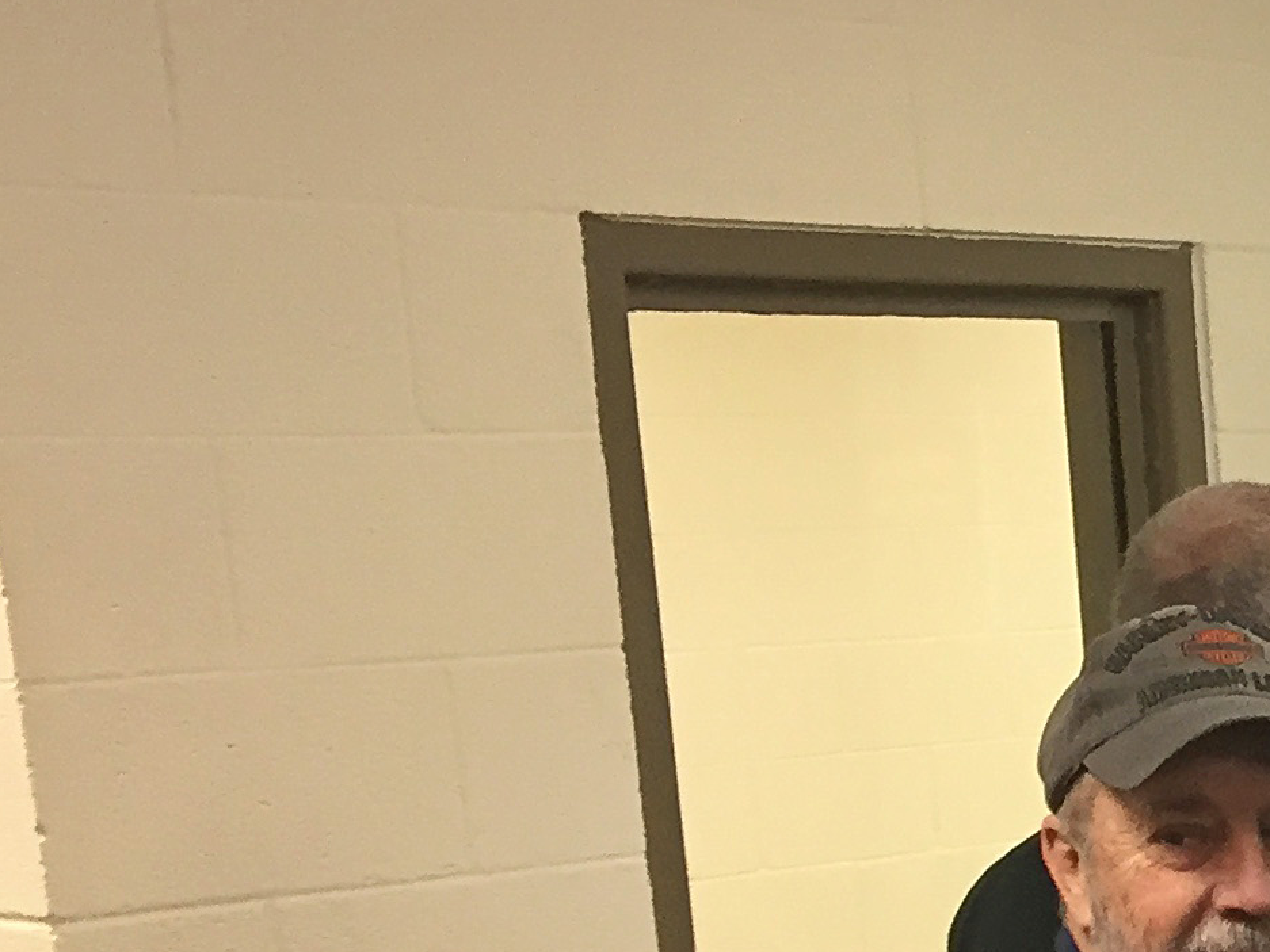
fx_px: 3706
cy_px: 1337
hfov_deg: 16.6
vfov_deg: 13.9
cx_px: 2207
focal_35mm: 101
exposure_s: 1/30
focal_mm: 4.15
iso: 100
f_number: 2.2
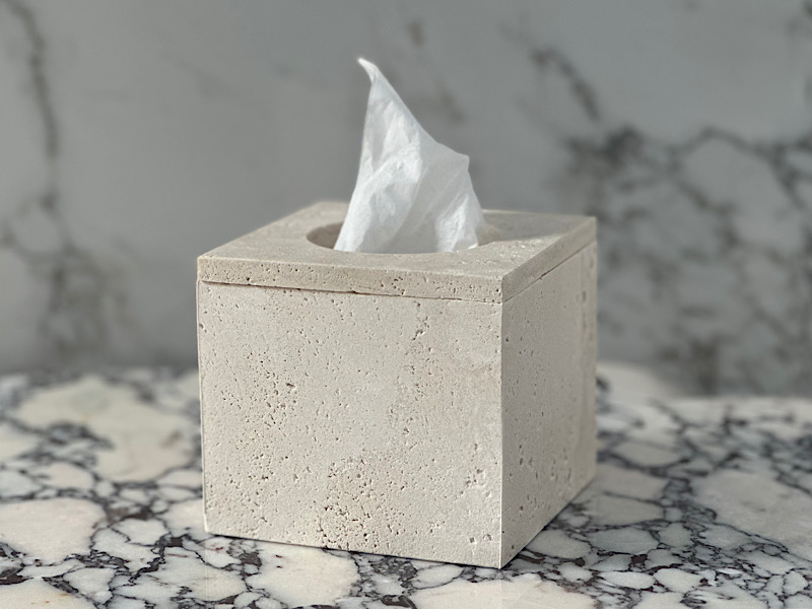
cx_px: 406
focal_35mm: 77
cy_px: 304
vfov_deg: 19.1
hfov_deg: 25.3
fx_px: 1806
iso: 160
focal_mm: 9
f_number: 2.8
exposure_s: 1/33
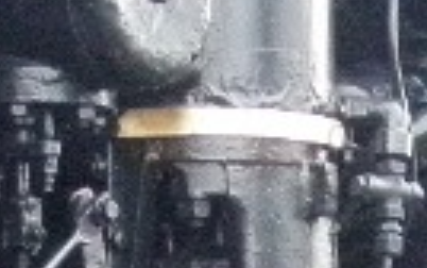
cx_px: 414
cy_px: 466
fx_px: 3576
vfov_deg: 4.3
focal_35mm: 307
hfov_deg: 6.8
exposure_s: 1/160
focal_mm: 6.7
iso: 800
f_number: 3.5
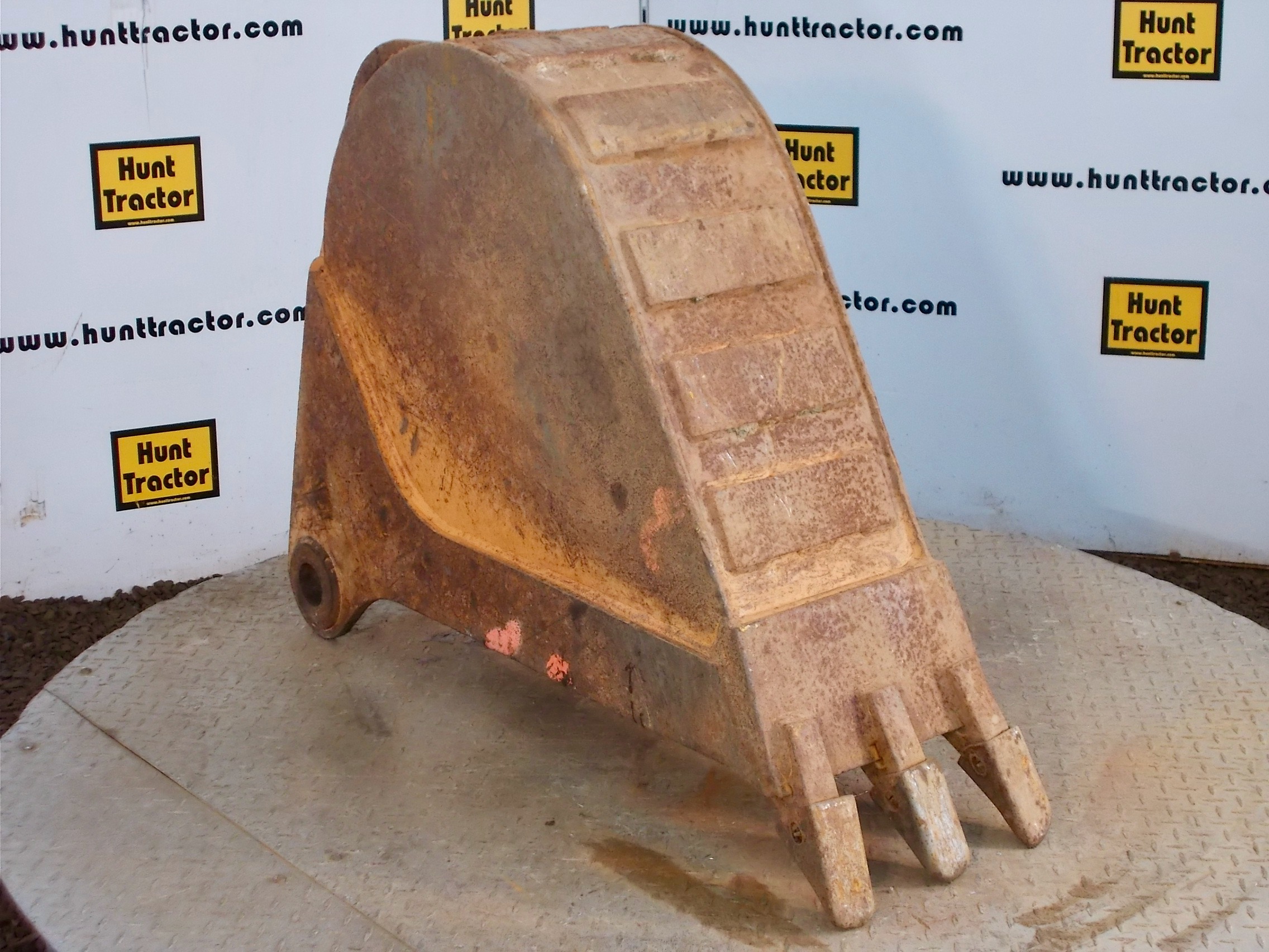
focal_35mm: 58
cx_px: 634
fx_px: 2126
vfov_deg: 25.2
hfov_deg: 33.2
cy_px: 476
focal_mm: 10.3
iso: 200
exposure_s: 1/25
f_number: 4.9
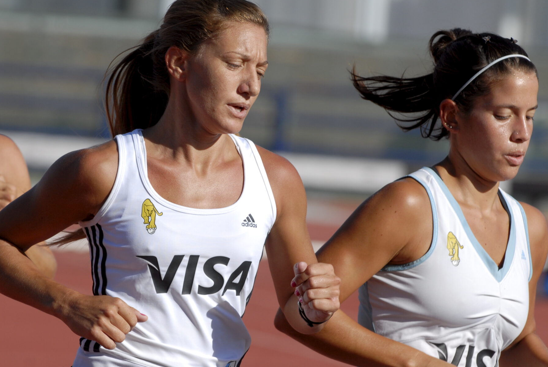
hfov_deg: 3.2
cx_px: 201
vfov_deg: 2.1
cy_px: 188
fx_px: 9860
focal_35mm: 647
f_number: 8
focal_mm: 300
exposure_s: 1/640
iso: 200
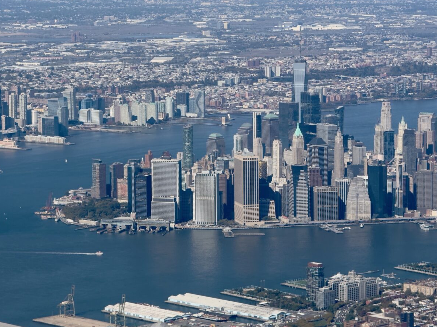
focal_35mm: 152
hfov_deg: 13.0
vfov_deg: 9.8
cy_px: 156
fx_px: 1918
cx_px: 266
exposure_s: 1/1368
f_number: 2.8
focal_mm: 15.66
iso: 50
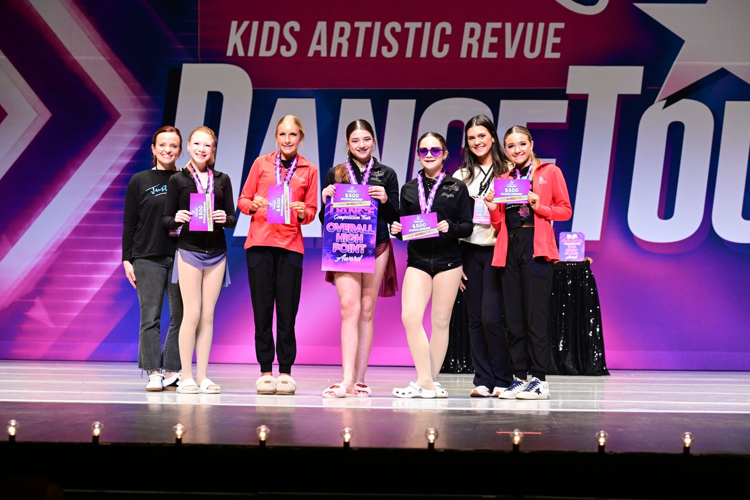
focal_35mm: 115
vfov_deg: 11.9
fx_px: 2396
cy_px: 250
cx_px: 375
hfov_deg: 17.8
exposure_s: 1/400
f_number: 5
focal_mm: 115
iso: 3200
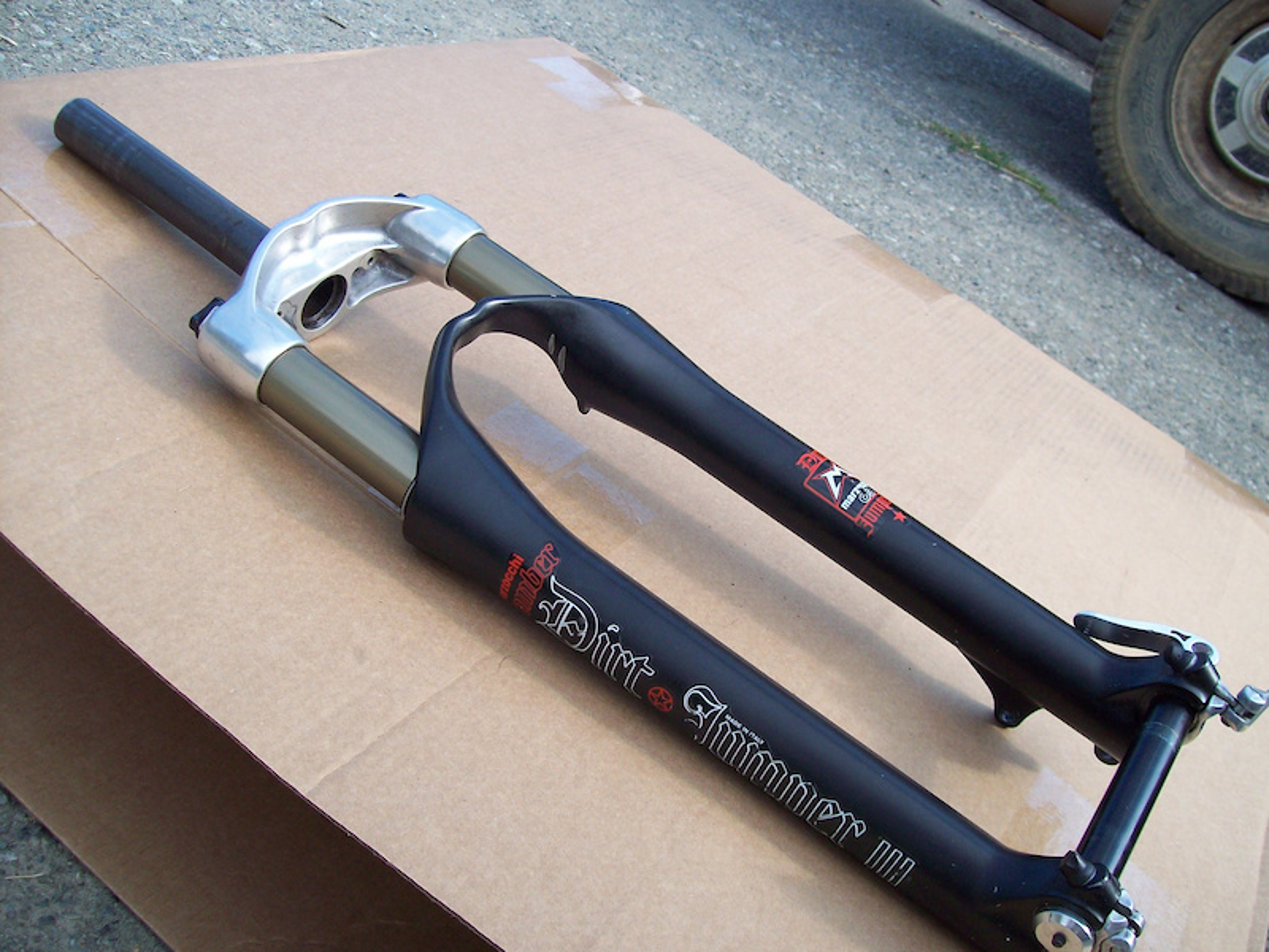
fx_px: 1320
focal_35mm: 36
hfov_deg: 51.4
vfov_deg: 39.7
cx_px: 634
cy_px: 476
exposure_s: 1/419
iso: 80
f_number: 2.7
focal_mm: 6
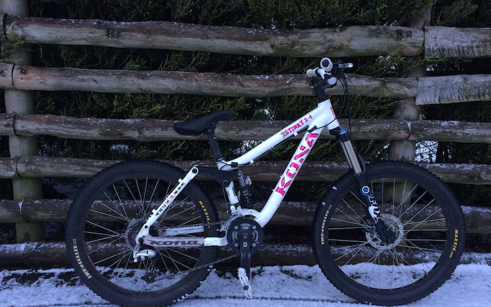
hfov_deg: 58.1
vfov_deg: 38.3
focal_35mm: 33
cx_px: 254
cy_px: 175
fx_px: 442
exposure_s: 1/30
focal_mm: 4.15
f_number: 2.2
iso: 64
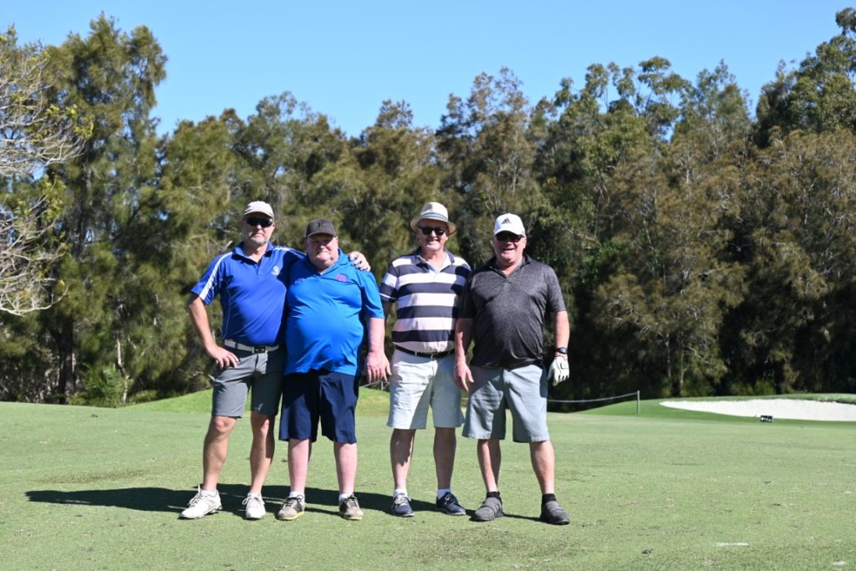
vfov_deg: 11.1
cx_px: 428
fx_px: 2925
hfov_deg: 16.7
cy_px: 286
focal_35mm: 123
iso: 100
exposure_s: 1/320
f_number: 6.3
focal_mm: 82
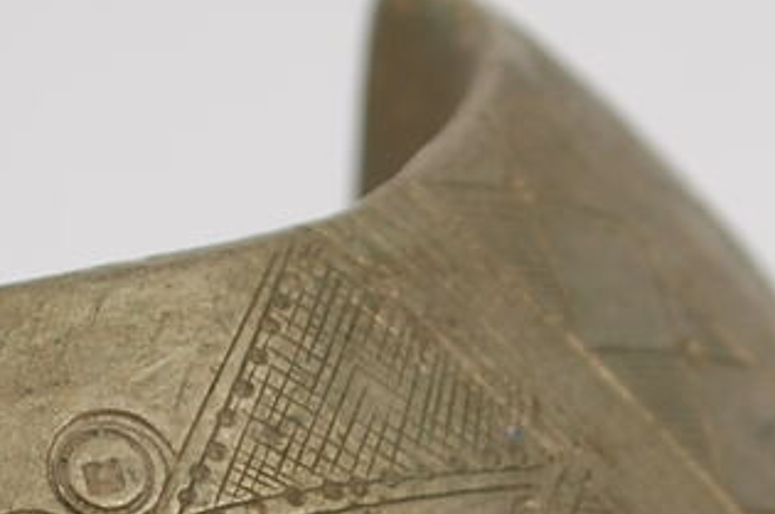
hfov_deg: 5.6
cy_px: 711
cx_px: 248
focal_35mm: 366
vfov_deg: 3.7
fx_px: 7867
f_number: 6.3
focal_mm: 48
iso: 200
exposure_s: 1/160
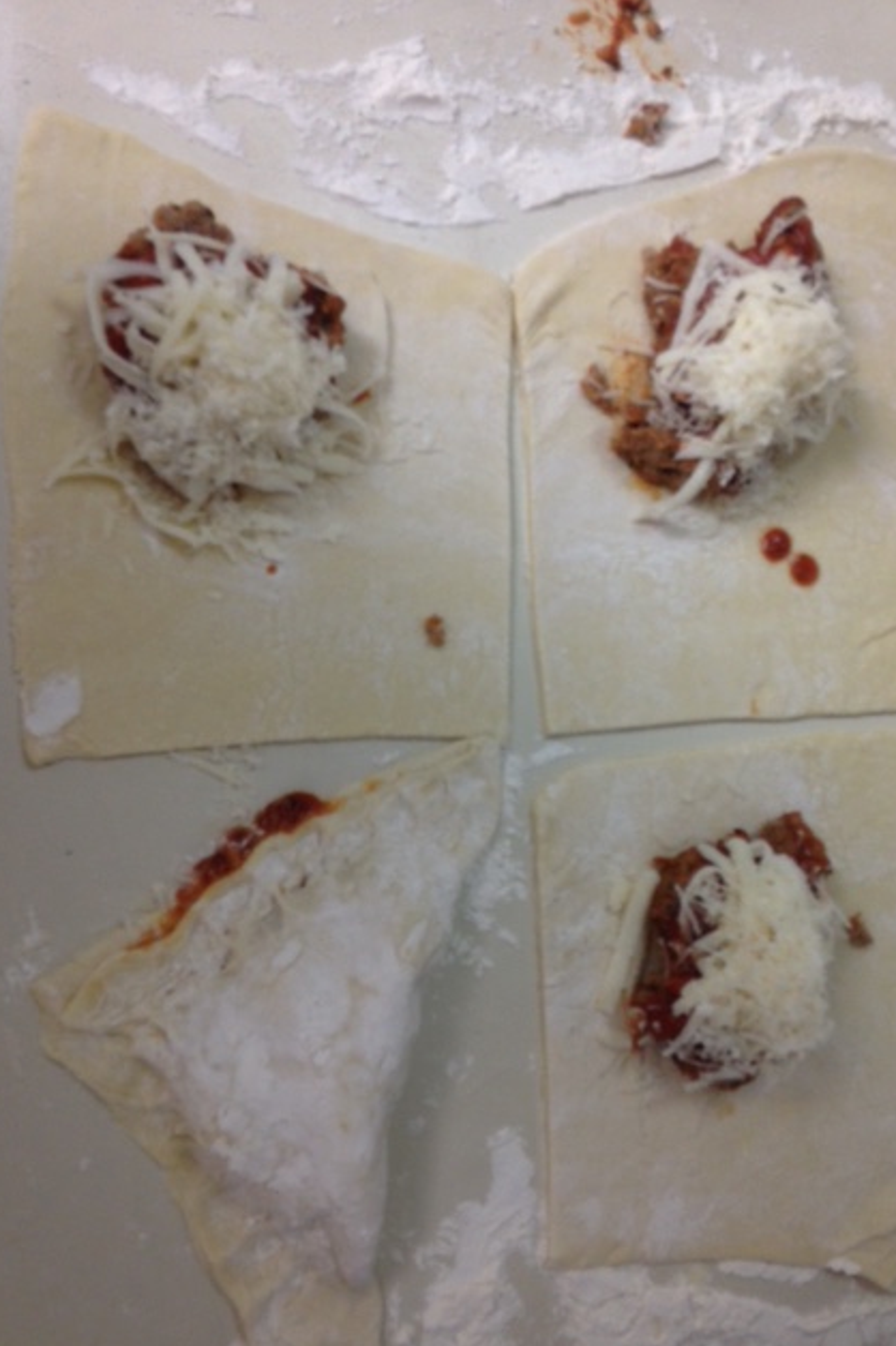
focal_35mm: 35
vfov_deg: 54.5
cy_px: 682
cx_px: 484
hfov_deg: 37.8
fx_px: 1308
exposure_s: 1/20
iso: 80
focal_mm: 4.12
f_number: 2.4
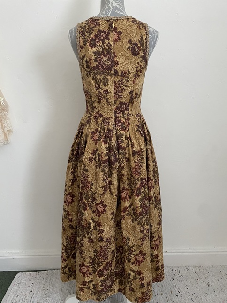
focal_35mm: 26
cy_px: 152
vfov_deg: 67.3
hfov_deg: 53.1
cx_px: 114
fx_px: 227
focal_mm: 4.25
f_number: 1.8
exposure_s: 1/60
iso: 320
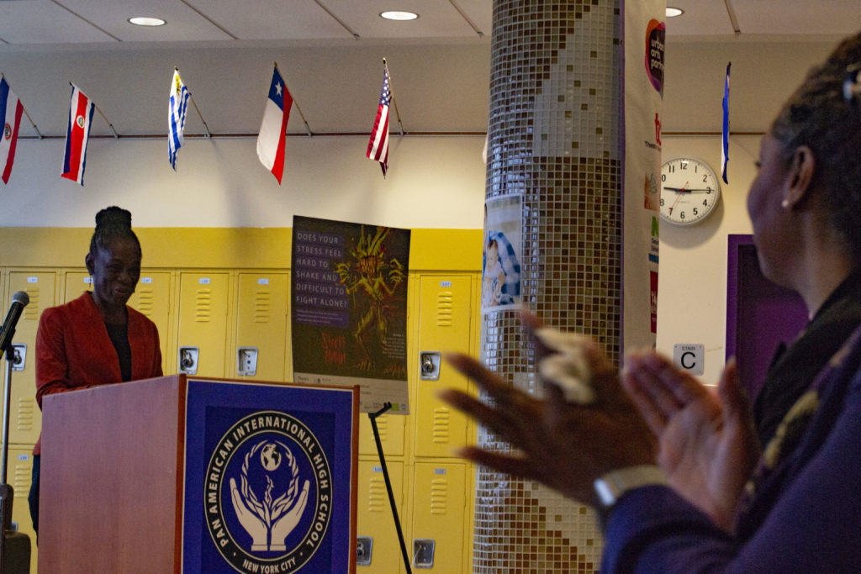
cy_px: 287
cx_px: 430
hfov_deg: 24.6
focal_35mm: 82
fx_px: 1973
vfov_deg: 16.6
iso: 400
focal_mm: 55
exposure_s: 1/40
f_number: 8
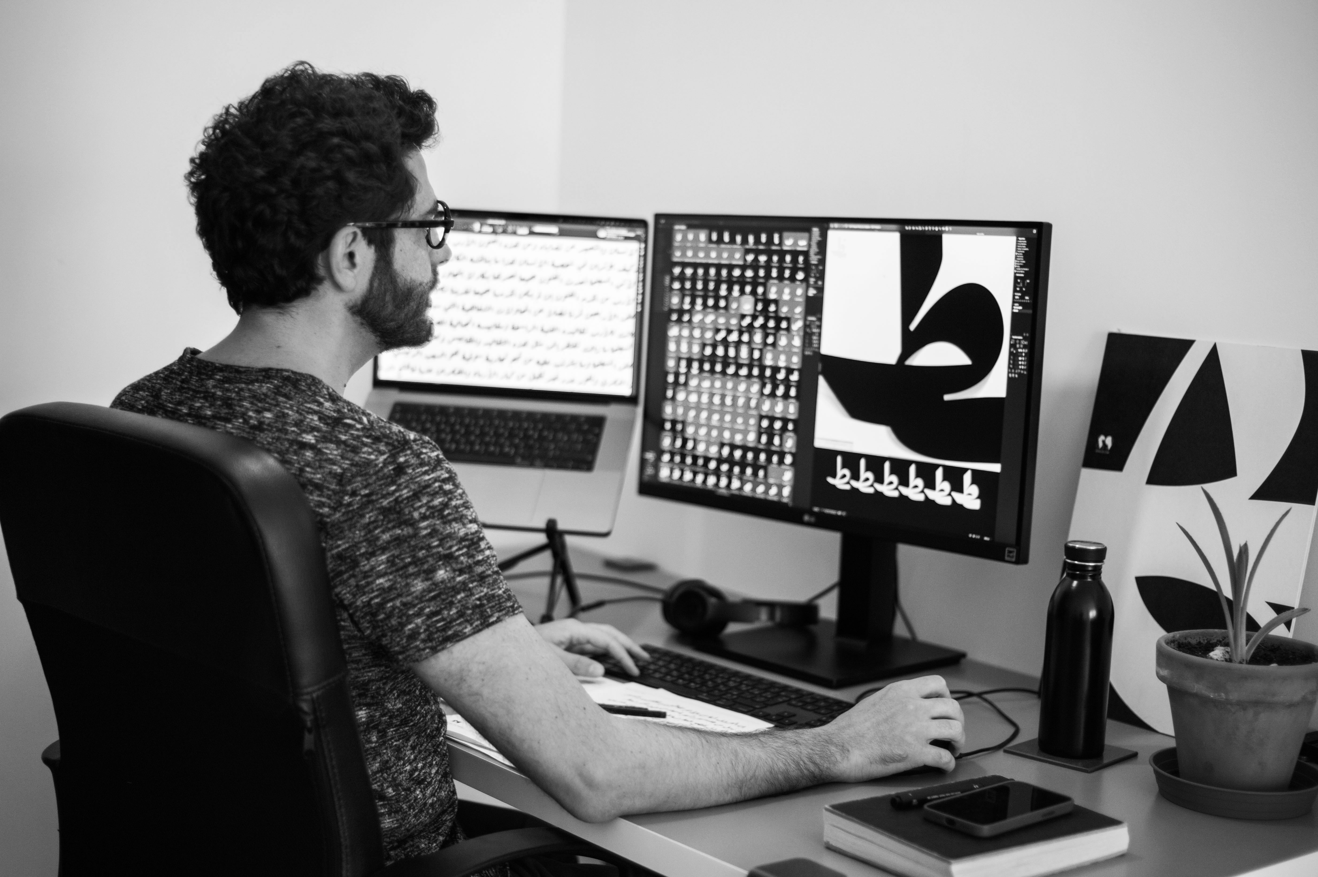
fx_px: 1829
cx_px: 659
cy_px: 438
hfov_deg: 39.6
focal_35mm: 50
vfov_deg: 27.0
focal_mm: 50
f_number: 2
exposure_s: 1/200
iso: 640
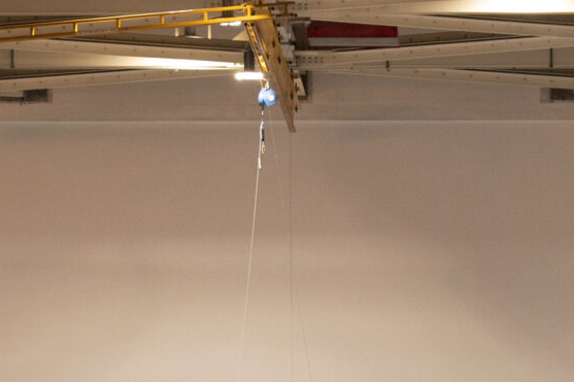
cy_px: 708
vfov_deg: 2.7
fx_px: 8208
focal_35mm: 515
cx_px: 672
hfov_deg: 4.0
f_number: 2.8
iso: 1000
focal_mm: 112
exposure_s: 1/100
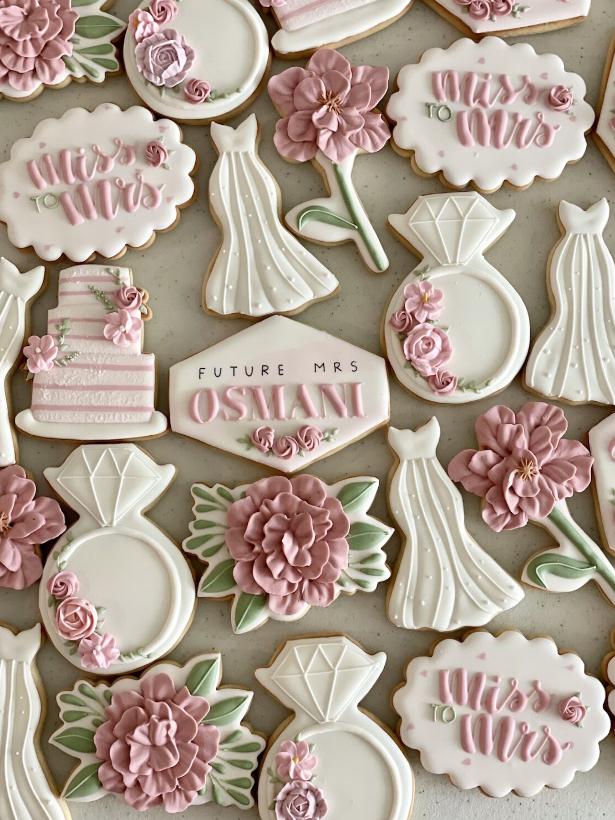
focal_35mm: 54
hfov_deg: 27.0
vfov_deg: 35.5
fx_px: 1279
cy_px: 407
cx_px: 314
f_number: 2
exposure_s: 1/40
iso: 160
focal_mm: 6
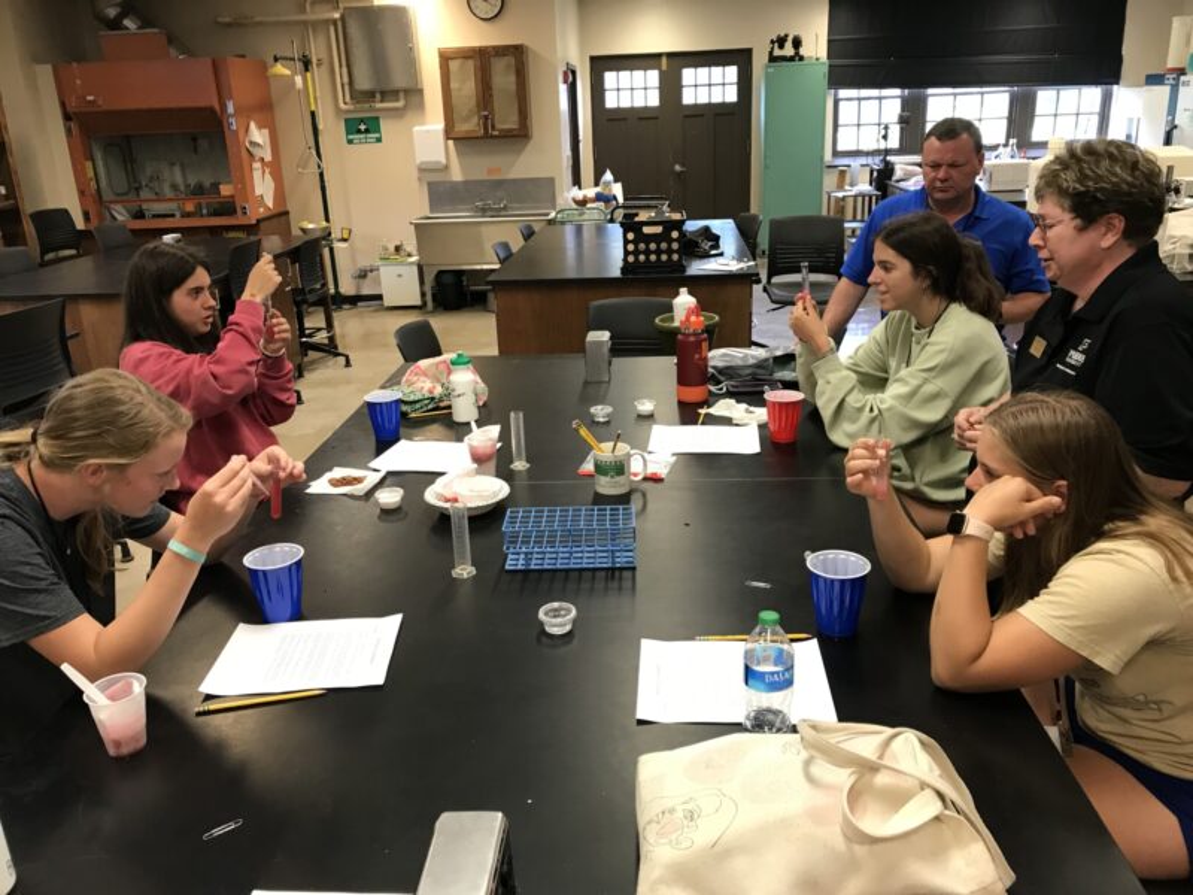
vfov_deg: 49.7
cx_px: 596
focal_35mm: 28
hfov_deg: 63.4
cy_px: 448
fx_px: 965
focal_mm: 3.99
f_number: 1.8
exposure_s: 1/15
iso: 40
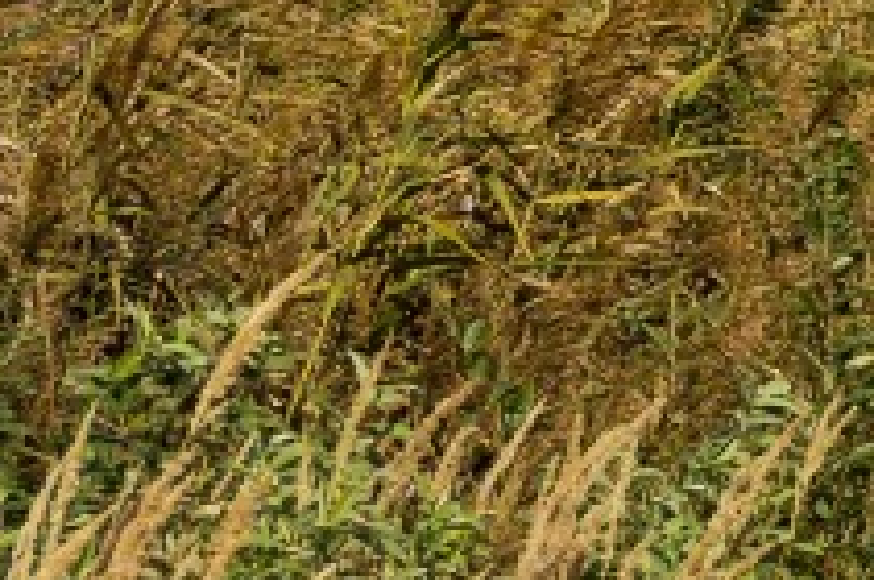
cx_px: 2338
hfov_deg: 7.1
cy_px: 298
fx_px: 6444
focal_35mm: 266
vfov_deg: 5.2
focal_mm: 34.5
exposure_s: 1/400
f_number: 8
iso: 100
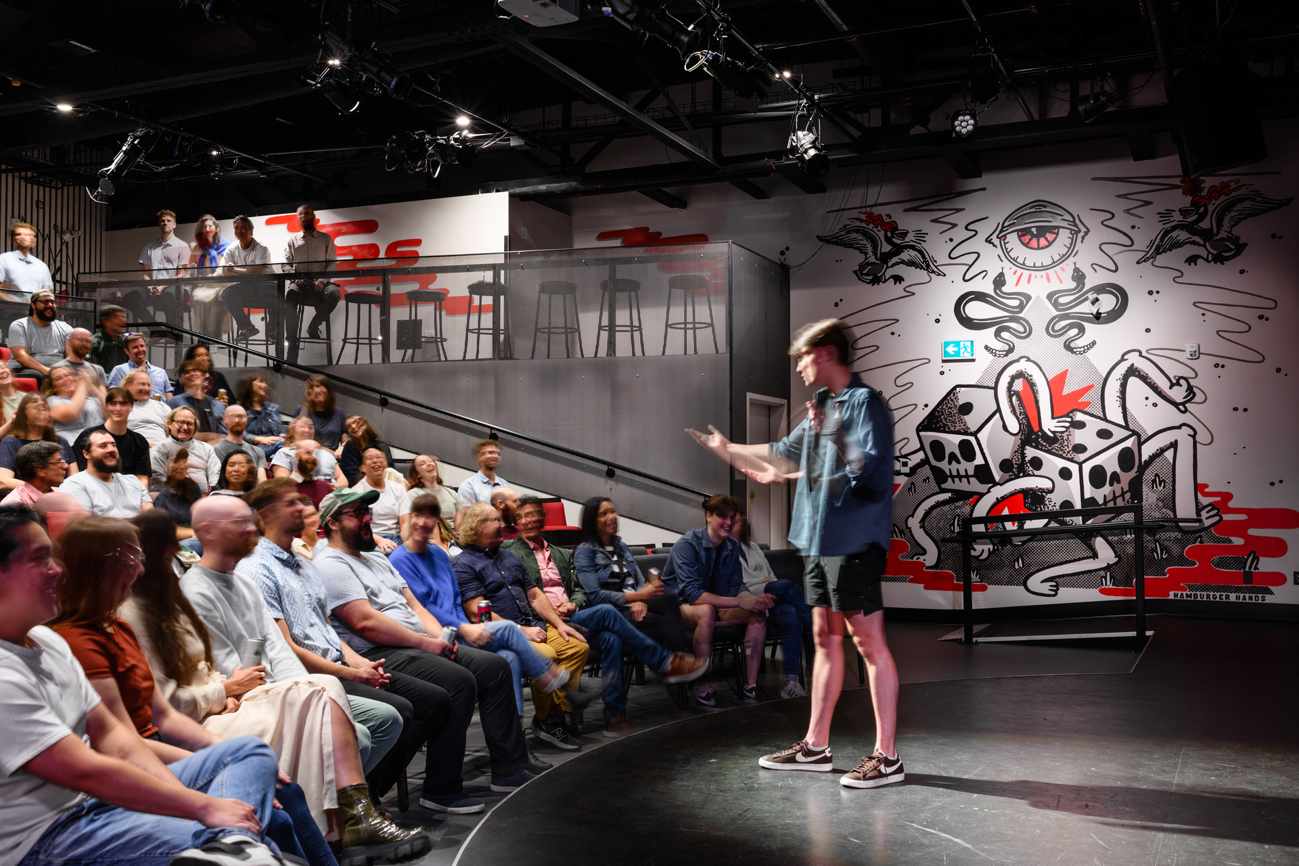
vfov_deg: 37.9
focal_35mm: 35
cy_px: 433
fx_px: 1263
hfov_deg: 54.4
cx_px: 650
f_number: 9.5
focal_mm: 35
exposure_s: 1.5
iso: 100
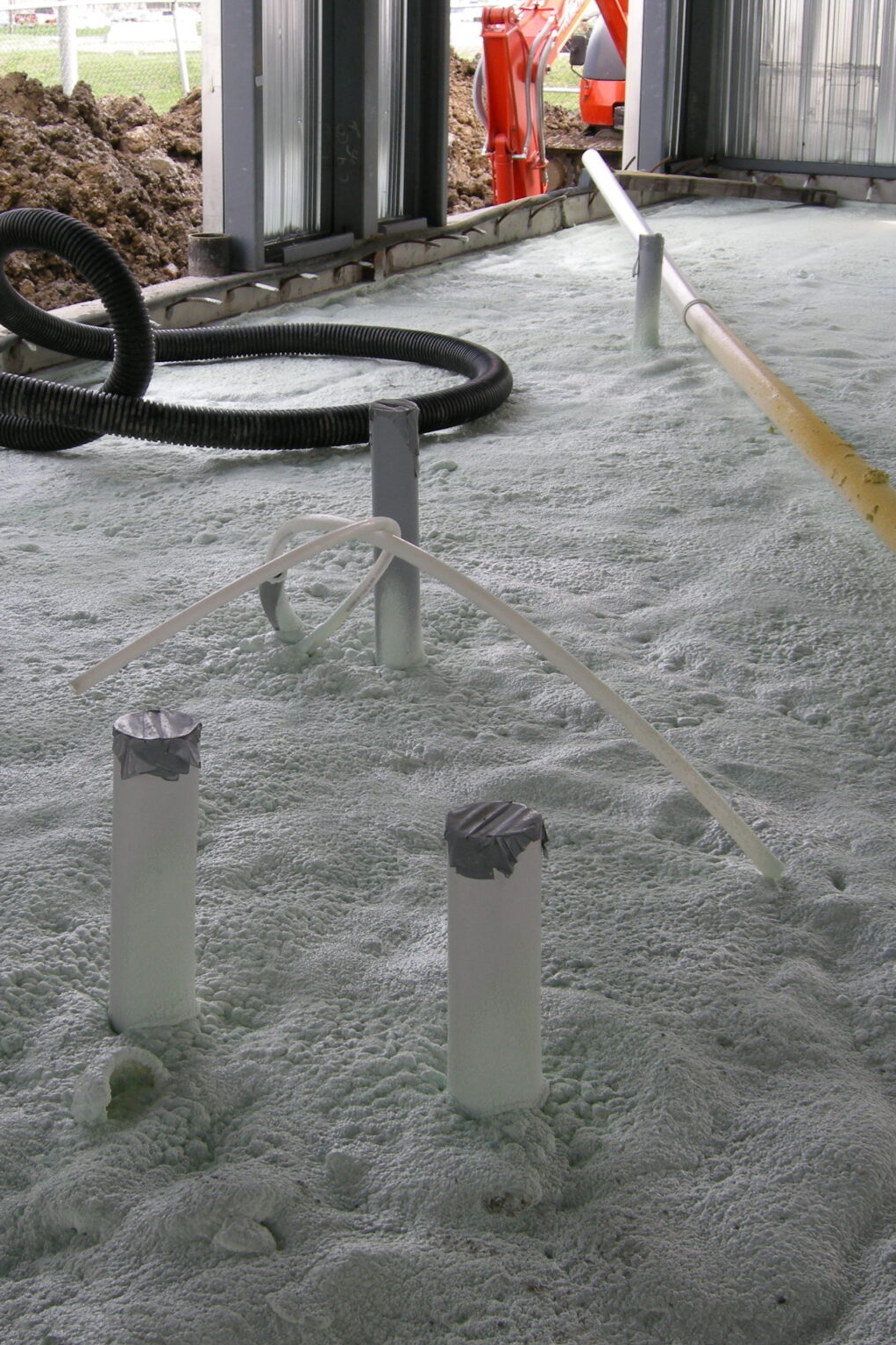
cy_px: 672
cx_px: 359
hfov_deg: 26.9
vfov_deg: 39.6
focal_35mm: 50
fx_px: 1867
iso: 64
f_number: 3.4
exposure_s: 1/72.7
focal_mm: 7.5
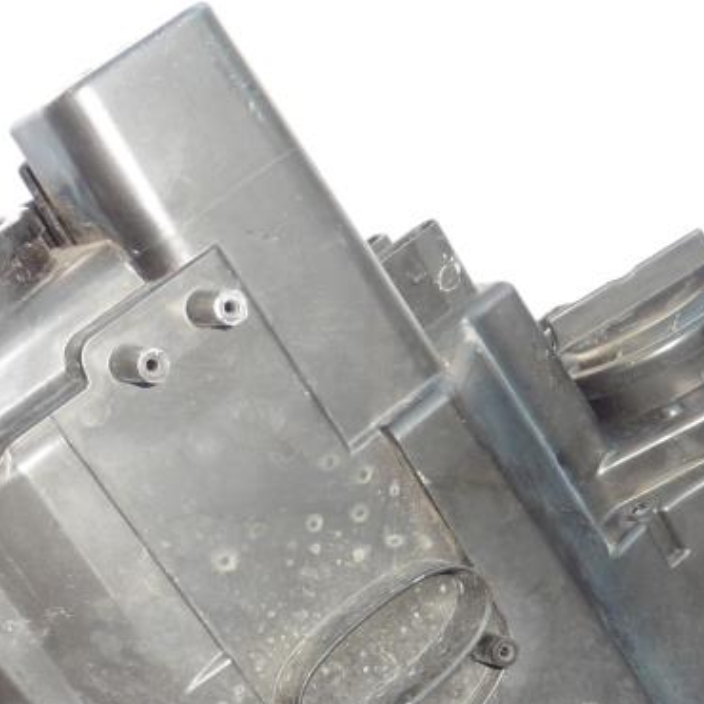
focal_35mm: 66
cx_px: 363
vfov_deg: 25.3
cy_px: 636
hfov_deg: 26.1
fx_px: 1519
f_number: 4.5
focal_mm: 4.8
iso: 160
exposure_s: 1/125
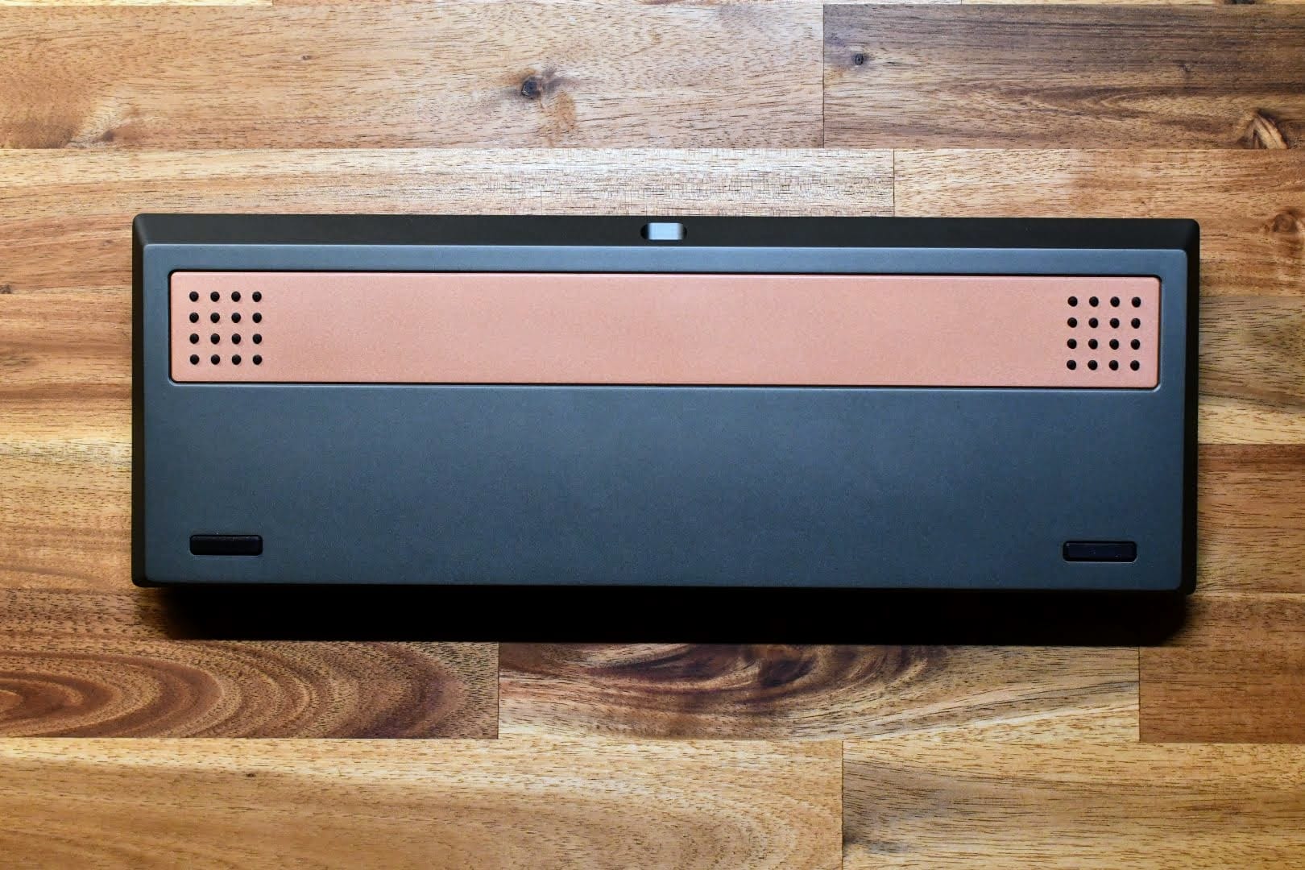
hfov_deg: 38.2
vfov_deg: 26.0
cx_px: 652
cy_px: 435
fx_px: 1885
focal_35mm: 52
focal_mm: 35
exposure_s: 1/160
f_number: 5
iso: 1600
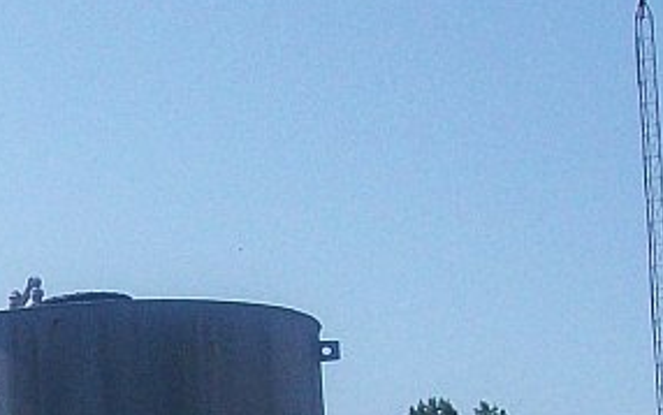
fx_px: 2892
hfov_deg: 12.4
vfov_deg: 7.9
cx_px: -329
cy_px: 756
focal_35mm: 160
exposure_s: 1/400
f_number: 4.8
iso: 64
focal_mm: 6
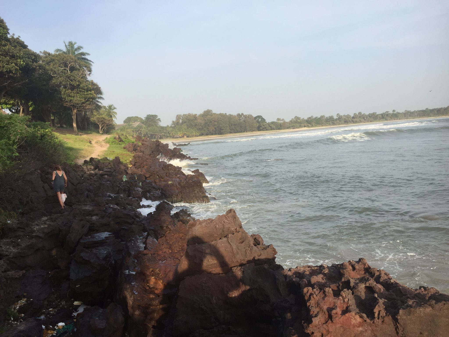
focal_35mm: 29
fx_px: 376
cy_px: 168
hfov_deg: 61.7
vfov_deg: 48.2
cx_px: 224
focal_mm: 4.15
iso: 32
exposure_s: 1/1163
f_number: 2.2
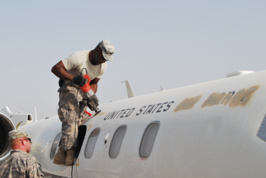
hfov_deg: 25.9
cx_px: 98
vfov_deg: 17.5
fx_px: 577
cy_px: 112
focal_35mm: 78
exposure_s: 1/320
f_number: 9
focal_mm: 38
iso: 100
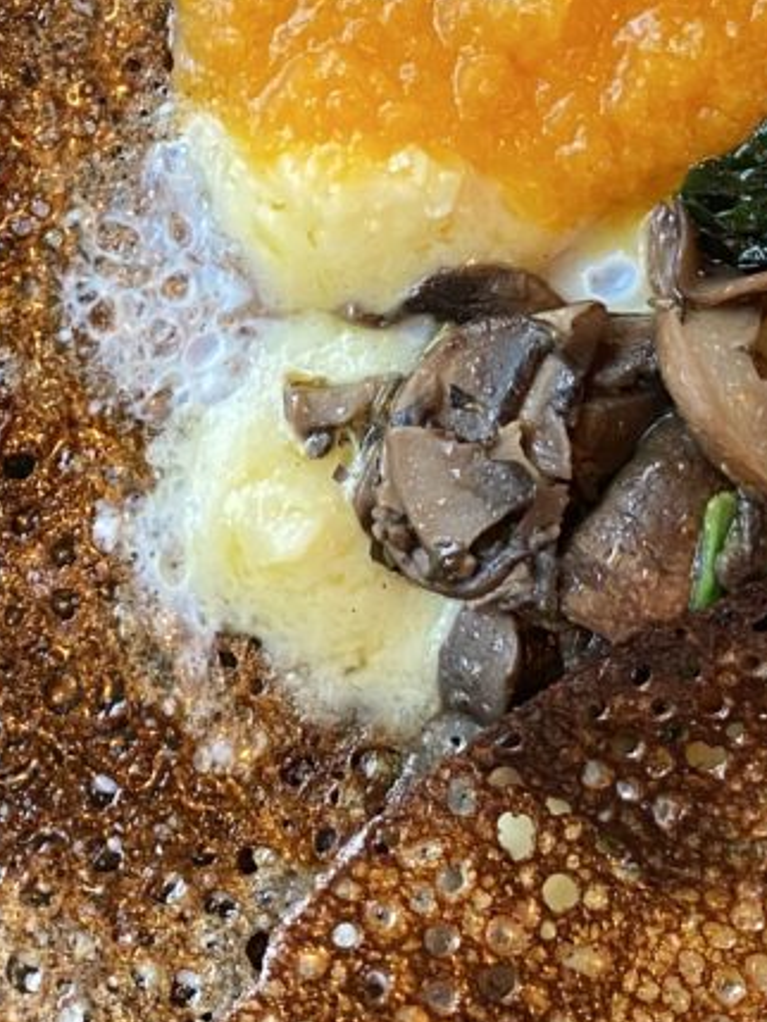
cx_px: 536
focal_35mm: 93
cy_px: -207
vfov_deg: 19.8
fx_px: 2746
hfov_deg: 15.9
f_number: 1.8
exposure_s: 1/50
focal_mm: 4.25
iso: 250
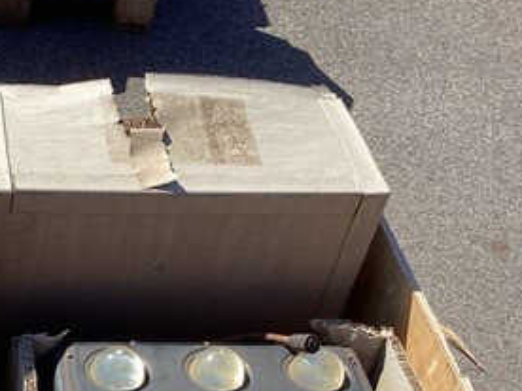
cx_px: -40
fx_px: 1086
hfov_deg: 25.3
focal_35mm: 72
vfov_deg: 19.6
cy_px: 425
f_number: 2.4
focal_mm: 3.3
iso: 25
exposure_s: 1/1031
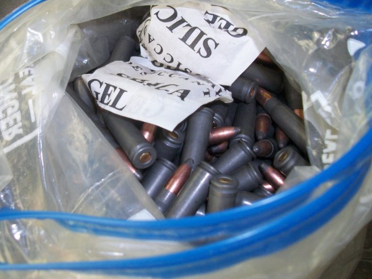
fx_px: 484
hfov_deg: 41.5
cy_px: 108
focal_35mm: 45
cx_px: 122
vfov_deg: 32.1
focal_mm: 5.7
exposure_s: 1/60
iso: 160
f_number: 2.9
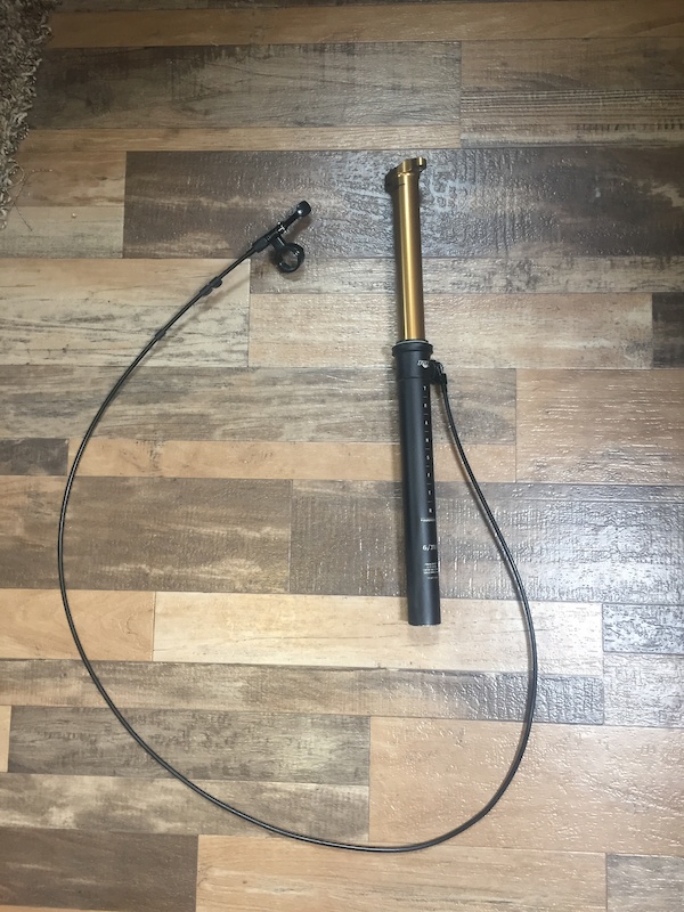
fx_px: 764
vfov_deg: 61.7
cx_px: 342
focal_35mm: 29
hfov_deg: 48.2
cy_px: 456
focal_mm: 4.15
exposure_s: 1/30
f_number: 2.2
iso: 80
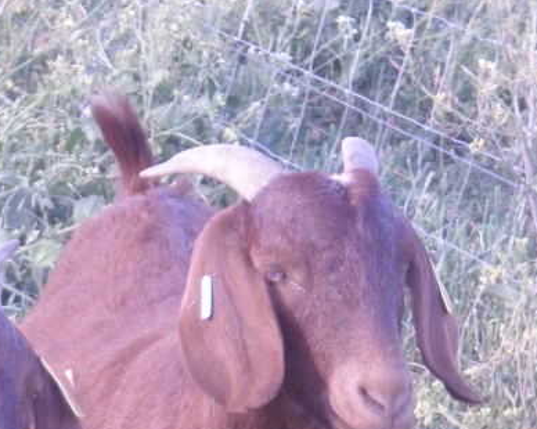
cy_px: 505
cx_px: -107
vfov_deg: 5.2
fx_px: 4670
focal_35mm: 294
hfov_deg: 6.5
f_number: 5
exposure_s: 1/125
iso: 320
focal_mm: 20.1
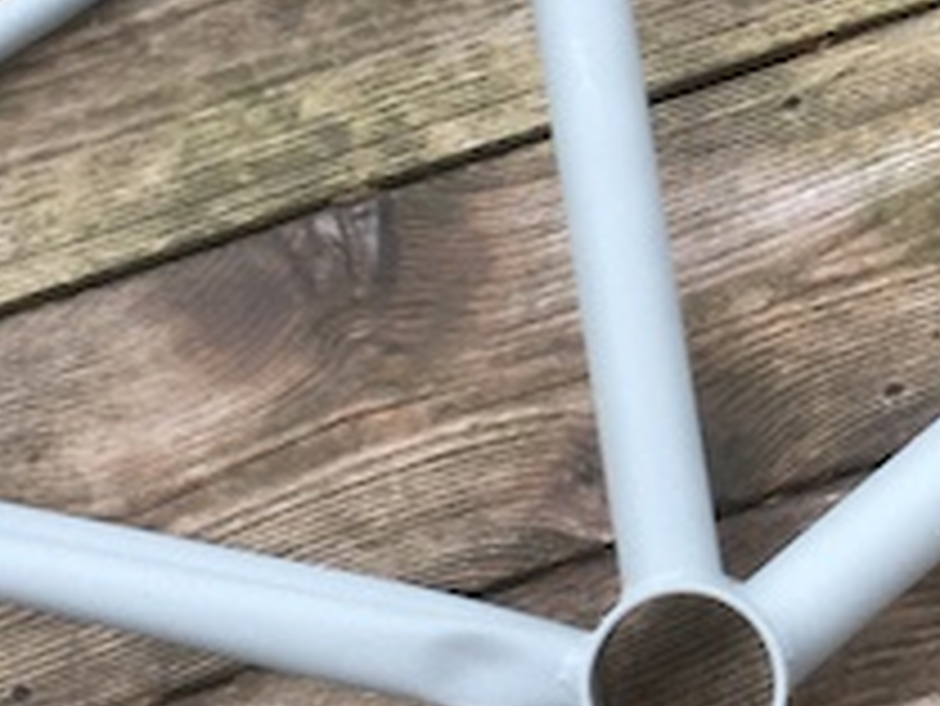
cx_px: 859
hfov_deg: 17.4
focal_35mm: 111
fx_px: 3016
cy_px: 40
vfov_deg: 13.2
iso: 32
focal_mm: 4.15
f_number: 2.2
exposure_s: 1/120
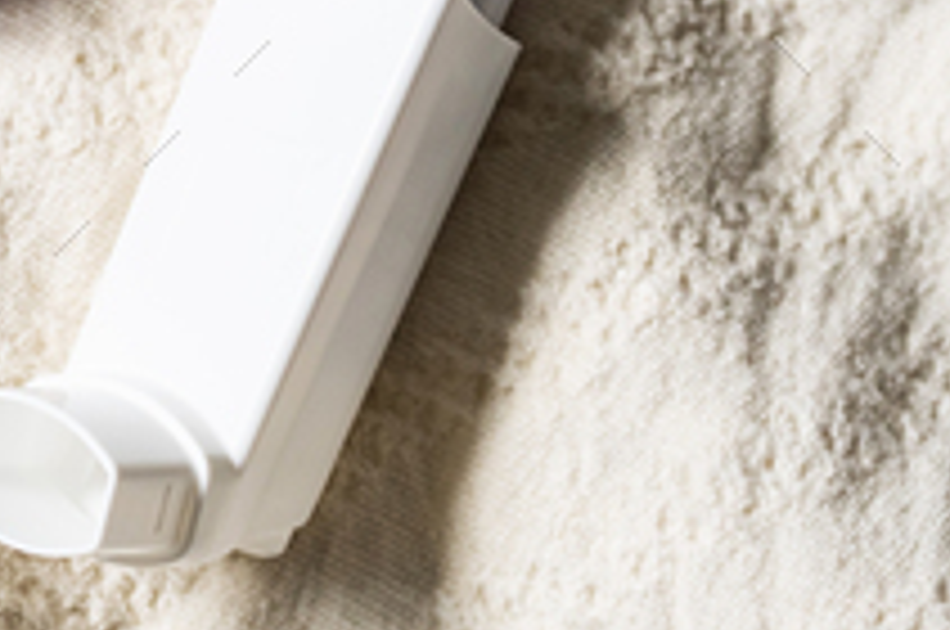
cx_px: -176
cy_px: -7
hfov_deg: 9.7
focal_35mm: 210
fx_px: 5533
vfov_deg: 6.5
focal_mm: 50
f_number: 4
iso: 400
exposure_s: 1/250
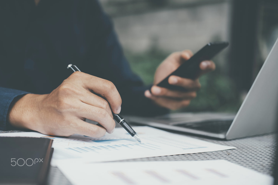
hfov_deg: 37.5
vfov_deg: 25.5
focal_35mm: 53
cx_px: 139
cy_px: 92
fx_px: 409
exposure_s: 1/250
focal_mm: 35
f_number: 2
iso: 200
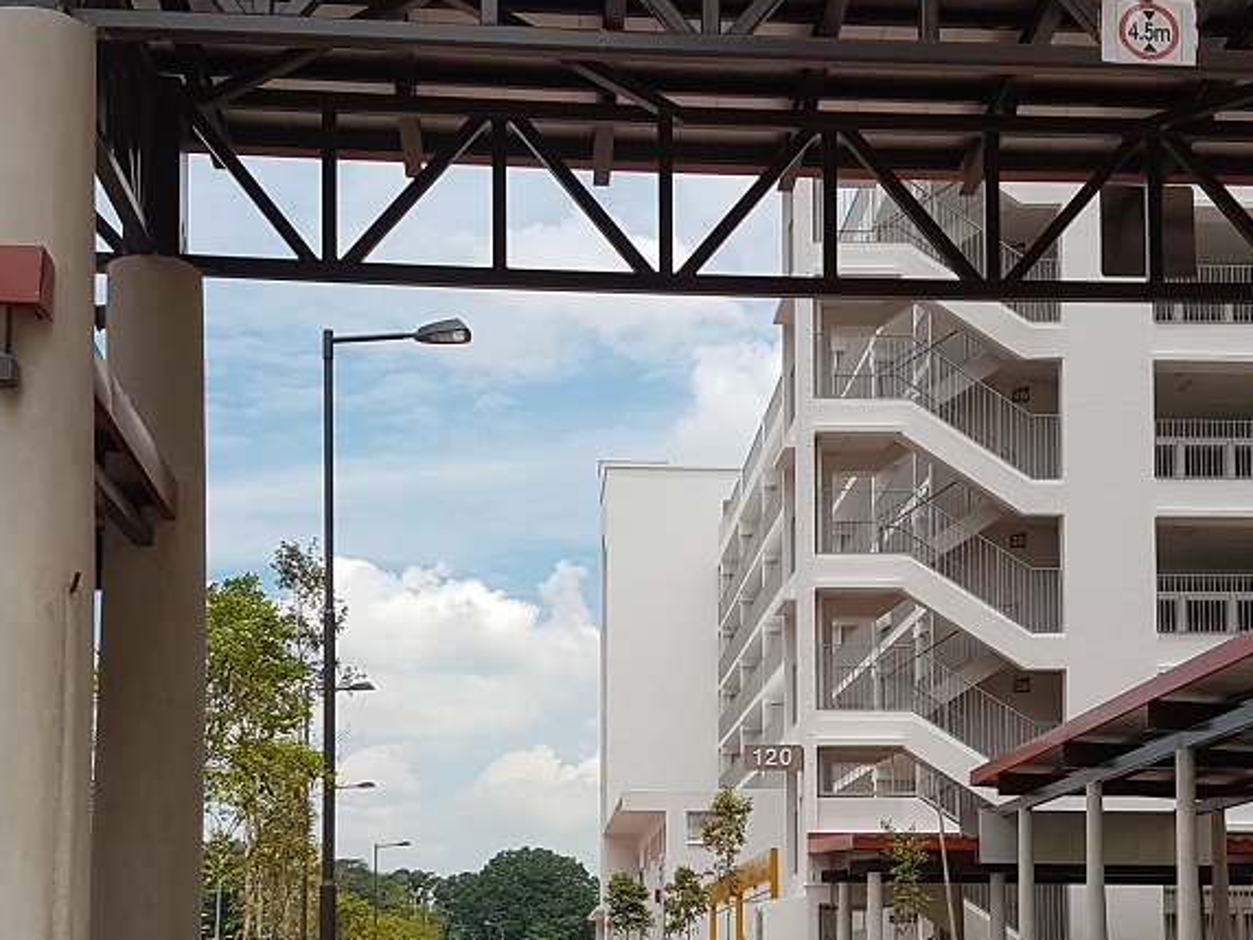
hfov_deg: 34.9
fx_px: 1991
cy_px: 758
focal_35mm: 55
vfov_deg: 26.1
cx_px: 677
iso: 40
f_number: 1.7
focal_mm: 4.2
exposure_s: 1/2224
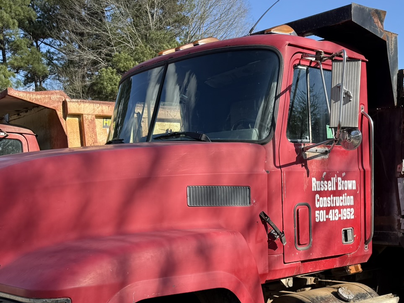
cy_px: 249
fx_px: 595
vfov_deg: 27.9
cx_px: 248
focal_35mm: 51
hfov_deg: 37.3
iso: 80
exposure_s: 1/1770
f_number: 1.78
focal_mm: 6.76
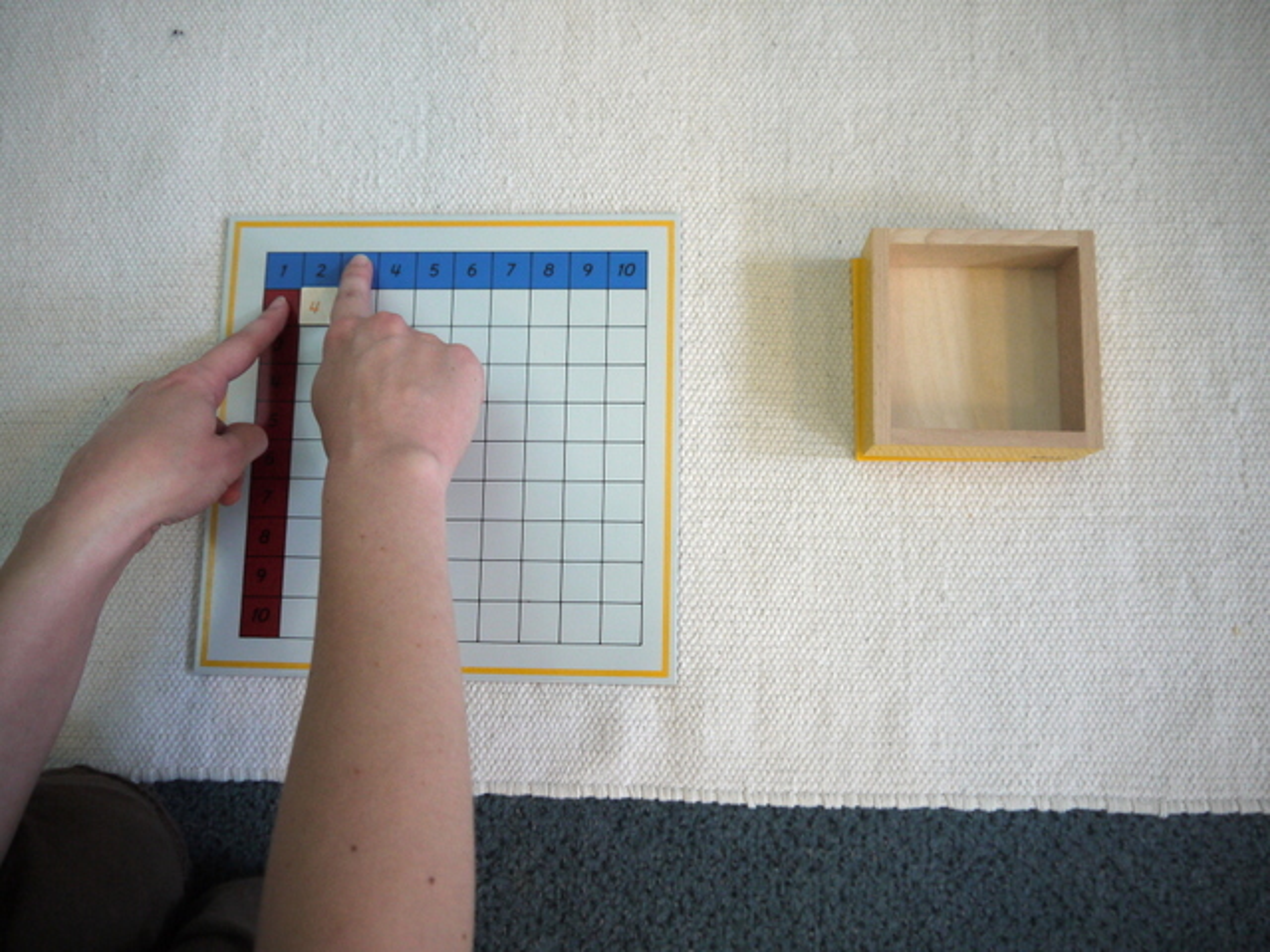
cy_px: 476
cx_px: 635
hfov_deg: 63.4
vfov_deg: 49.7
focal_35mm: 28
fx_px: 1027
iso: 400
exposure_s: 1/50
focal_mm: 14
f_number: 3.5
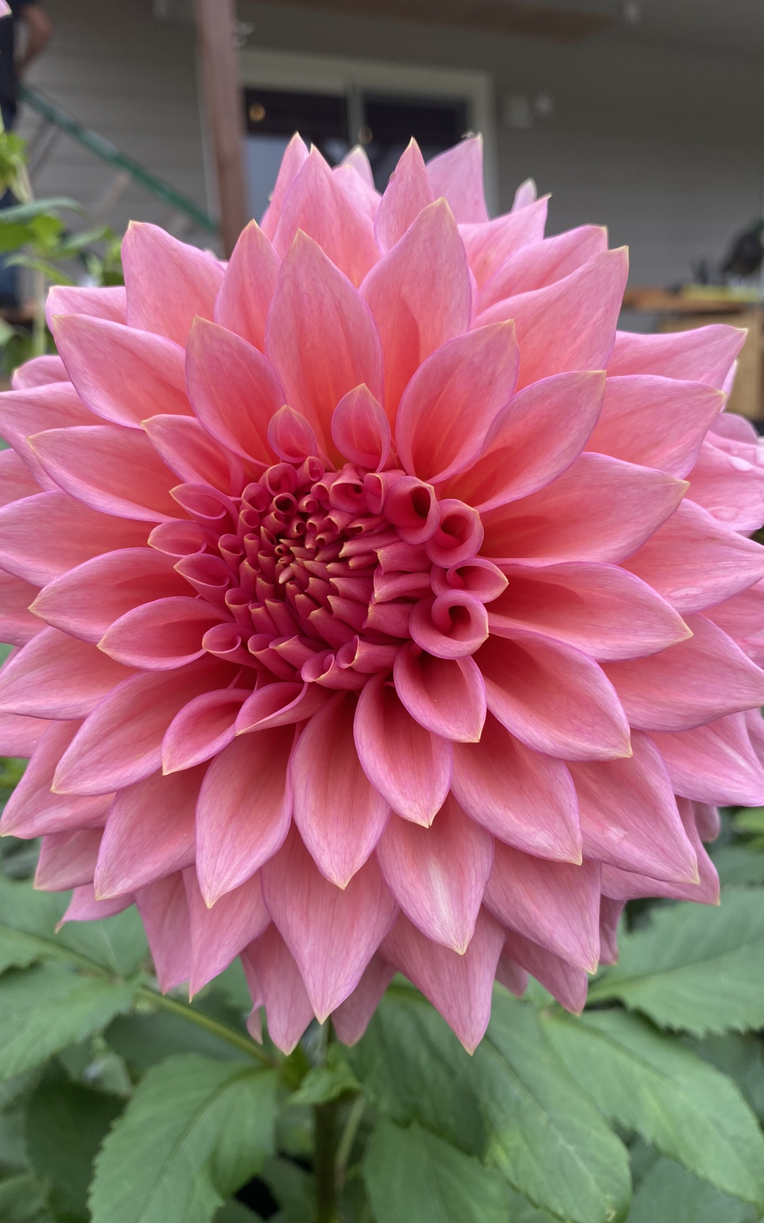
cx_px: 386
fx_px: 933
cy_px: 609
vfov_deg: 66.5
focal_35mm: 28
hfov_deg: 44.5
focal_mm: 4.25
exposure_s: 1/200
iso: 32
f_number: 1.8
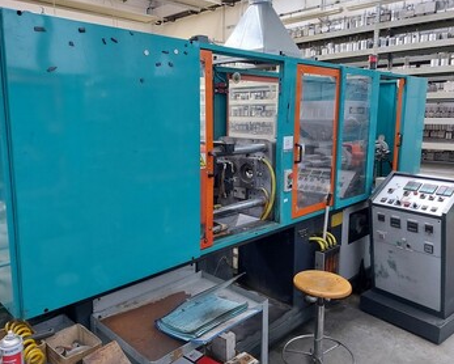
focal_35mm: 27
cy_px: 169
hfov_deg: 64.0
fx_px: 363
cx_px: 216
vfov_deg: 53.2
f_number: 1.8
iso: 250
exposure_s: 1/25
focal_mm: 5.23
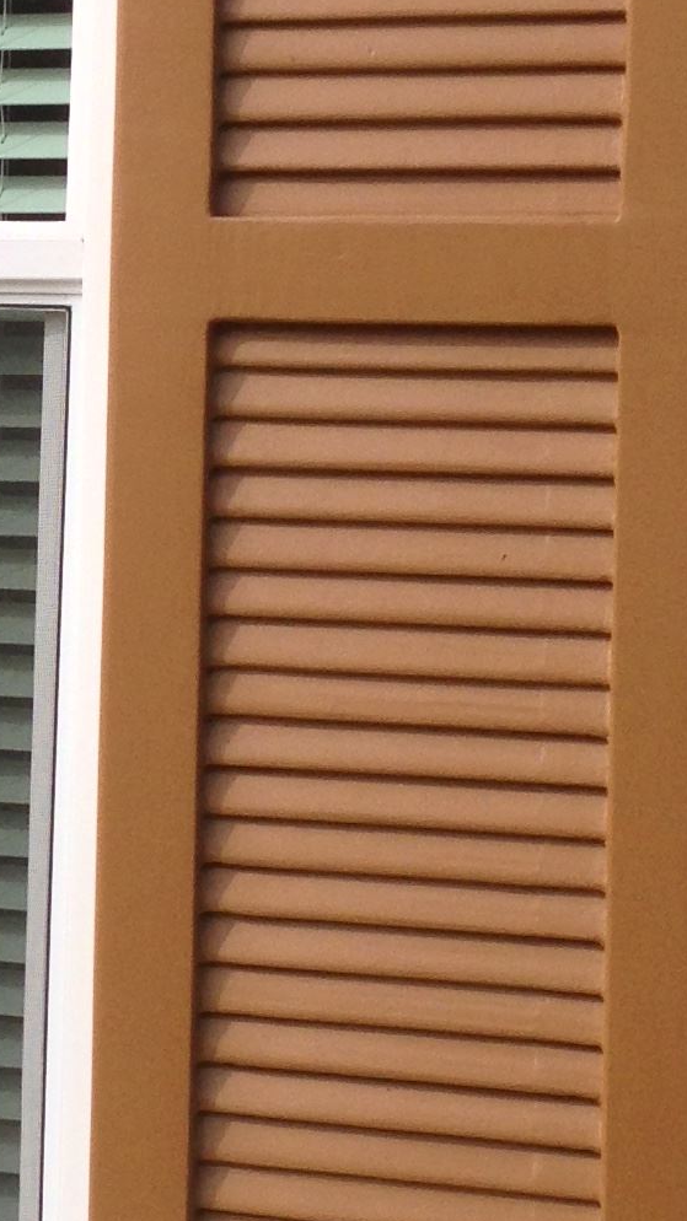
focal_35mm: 118
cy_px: 400
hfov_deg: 10.0
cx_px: -340
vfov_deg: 18.1
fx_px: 3822
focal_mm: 4.12
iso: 50
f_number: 2.4
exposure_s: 1/1808
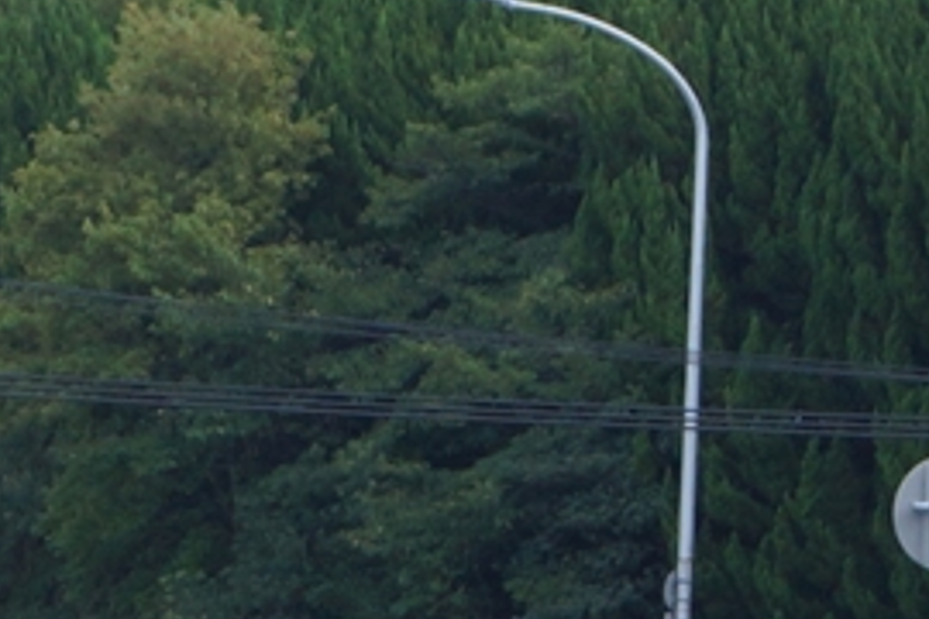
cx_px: -661
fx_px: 10320
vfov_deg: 3.4
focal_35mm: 400
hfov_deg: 5.1
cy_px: 1525
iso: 400
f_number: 8
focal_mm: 45
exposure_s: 1/500
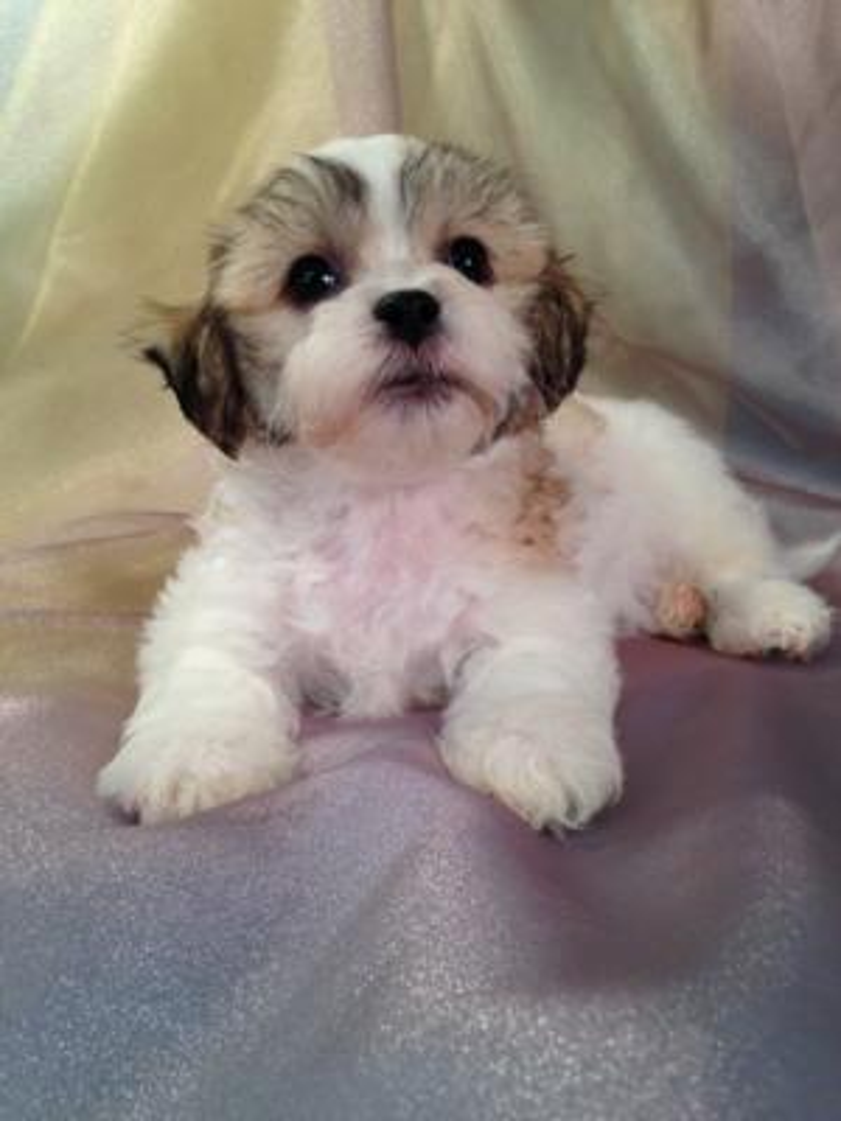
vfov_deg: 55.4
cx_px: 420
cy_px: 560
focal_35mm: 33
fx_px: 1069
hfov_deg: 42.9
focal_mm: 4.12
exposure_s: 1/60
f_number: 2.4
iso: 64
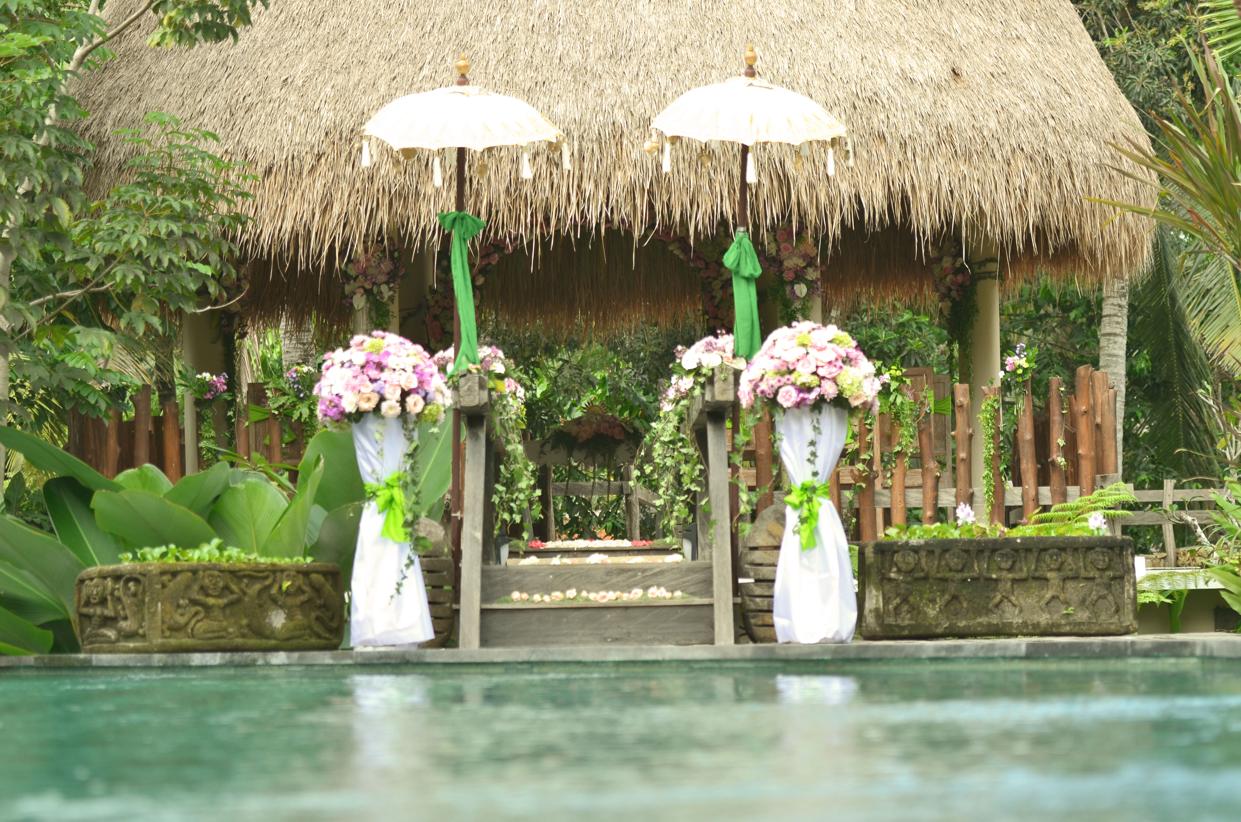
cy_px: 411
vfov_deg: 13.0
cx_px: 620
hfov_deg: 19.5
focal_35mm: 105
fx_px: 3612
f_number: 2.8
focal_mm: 70
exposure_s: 1/640
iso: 200
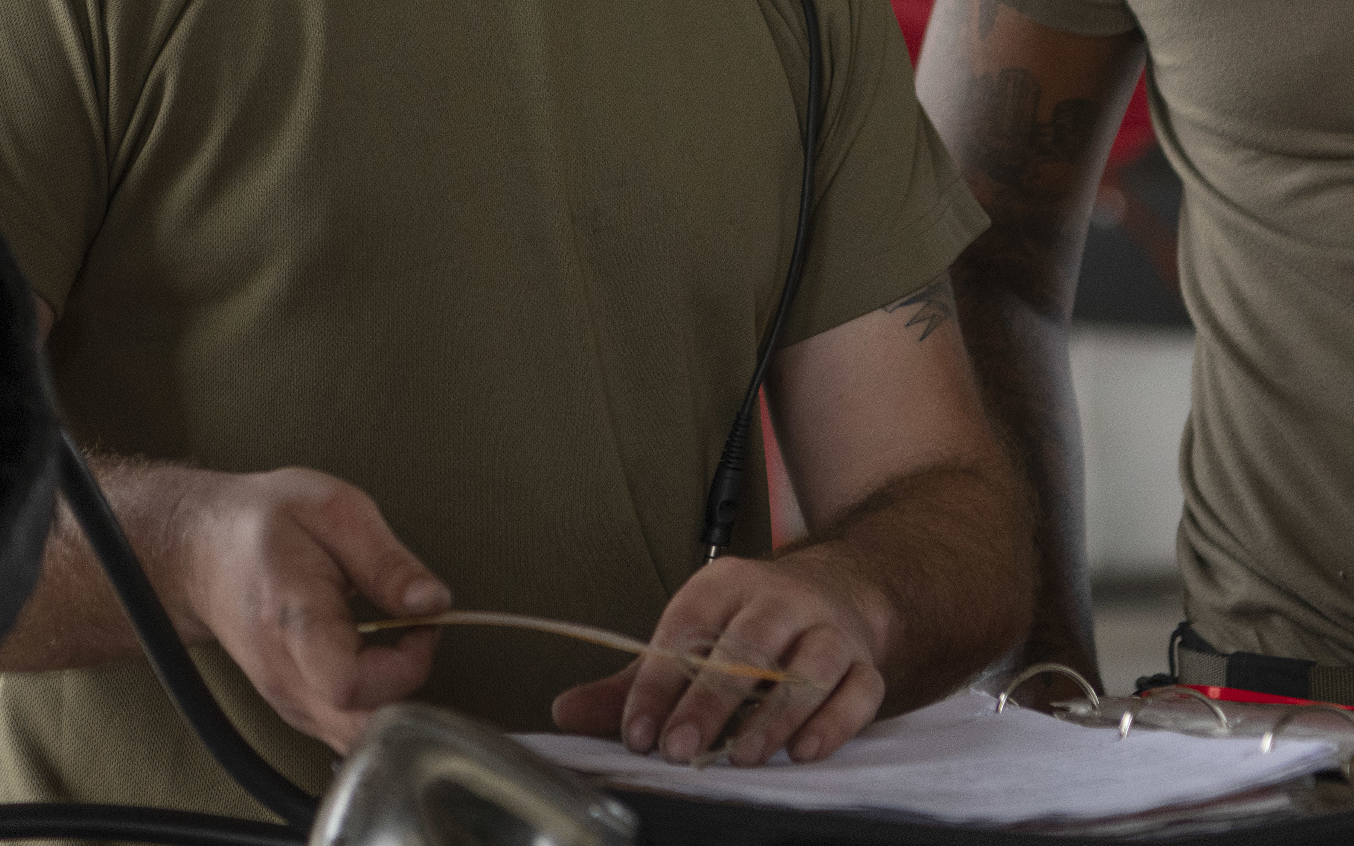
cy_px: -126
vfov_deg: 8.2
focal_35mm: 159
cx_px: 750
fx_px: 5867
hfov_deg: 13.2
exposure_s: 1/1600
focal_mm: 70
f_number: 3.2
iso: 640
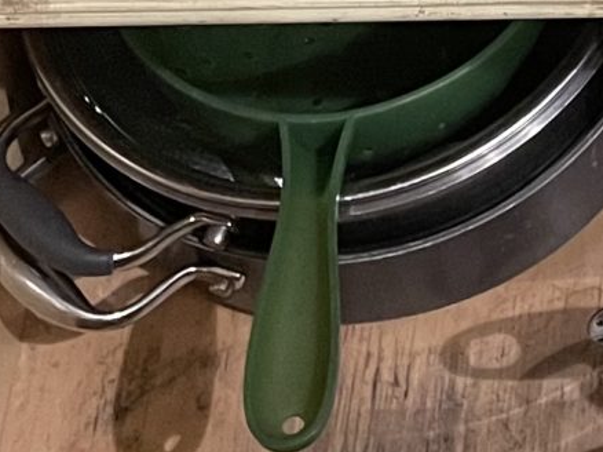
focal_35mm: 152
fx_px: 2646
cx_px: 977
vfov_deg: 9.2
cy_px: -429
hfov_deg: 12.2
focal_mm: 4.2
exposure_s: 1/60
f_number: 1.6
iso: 400
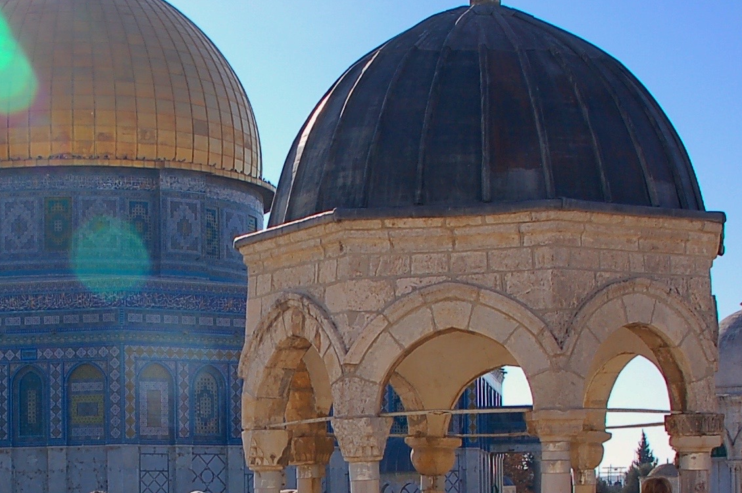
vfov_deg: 16.8
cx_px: 199
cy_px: 428
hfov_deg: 25.1
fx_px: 1647
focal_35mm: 80
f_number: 10
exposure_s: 1/320
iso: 200
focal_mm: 20
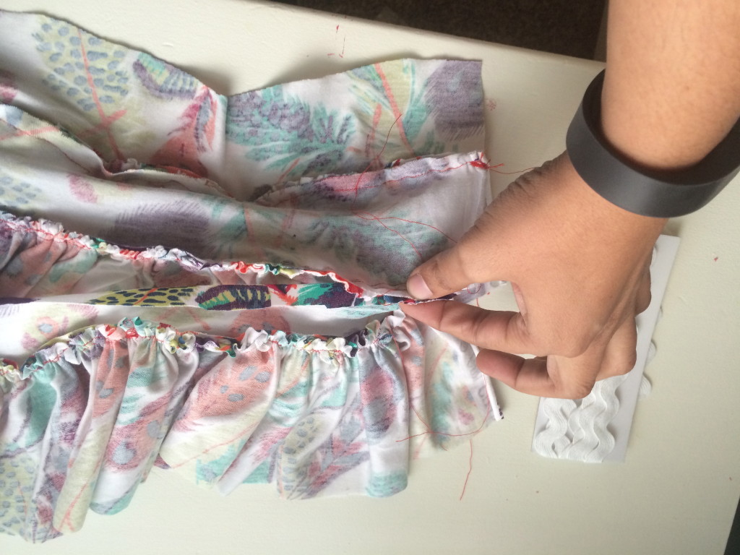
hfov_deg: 60.0
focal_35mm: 30
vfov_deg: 46.8
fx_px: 641
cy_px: 278
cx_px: 370
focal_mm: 4.12
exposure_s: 1/30
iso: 100
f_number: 2.2
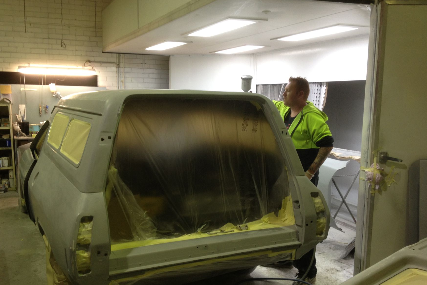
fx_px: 474
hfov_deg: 48.4
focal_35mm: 40
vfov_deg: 33.4
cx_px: 196
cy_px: 163
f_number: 2.4
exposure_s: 1/20
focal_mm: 4.28
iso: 64
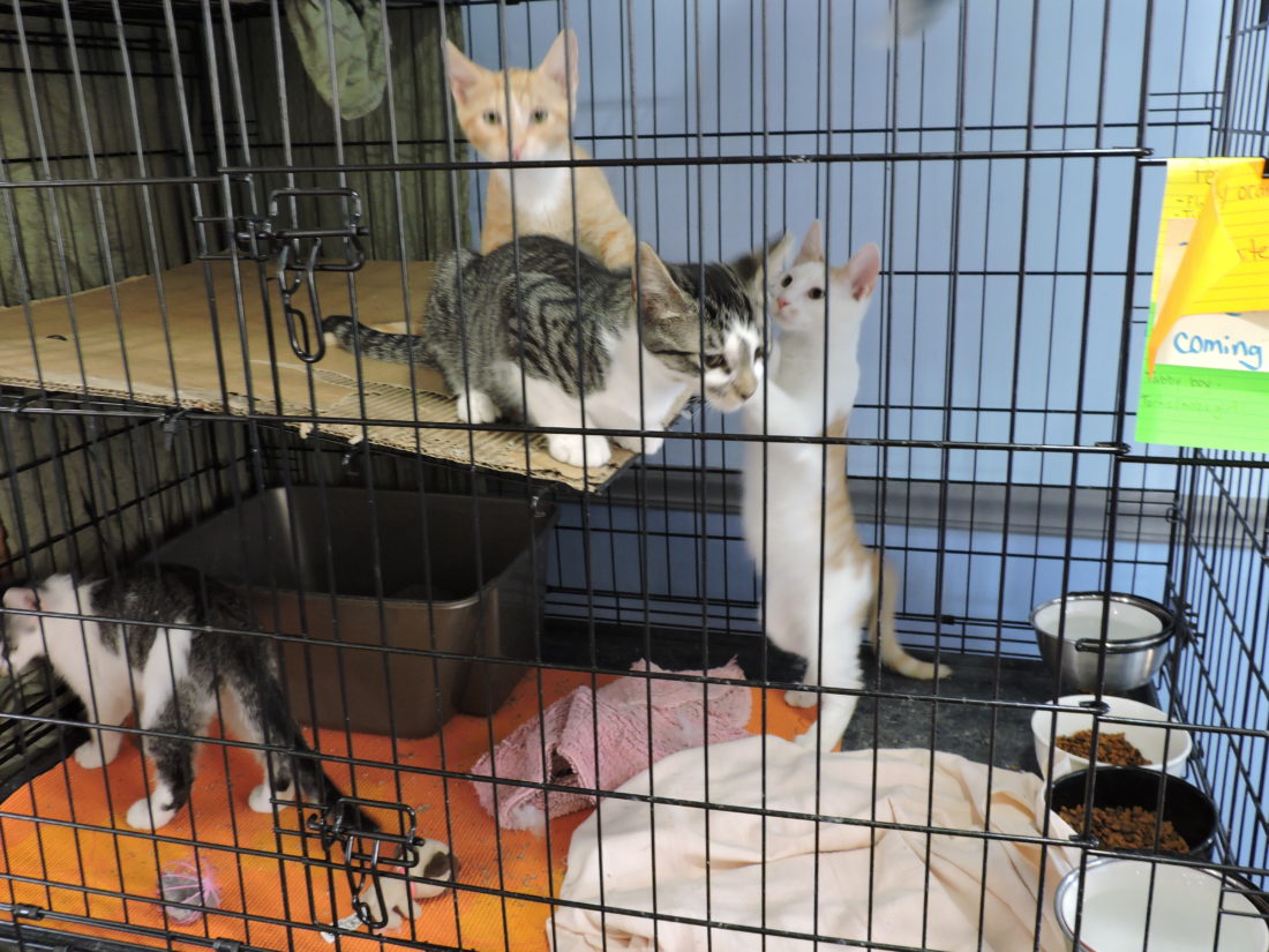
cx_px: 634
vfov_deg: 42.9
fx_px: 1210
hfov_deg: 55.4
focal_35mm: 33
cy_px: 476
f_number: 3.2
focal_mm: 5.9
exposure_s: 1/13
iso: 400
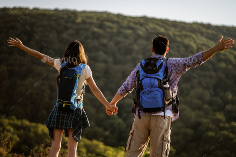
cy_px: 78
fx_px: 557
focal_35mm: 85
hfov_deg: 23.9
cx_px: 118
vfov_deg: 16.1
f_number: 2
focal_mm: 85
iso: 100
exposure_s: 1/1600
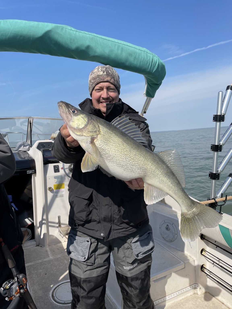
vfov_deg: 67.3
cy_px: 154
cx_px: 116
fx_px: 232
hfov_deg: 53.1
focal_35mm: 26
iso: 32
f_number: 1.6
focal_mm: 4.2
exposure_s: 1/4831
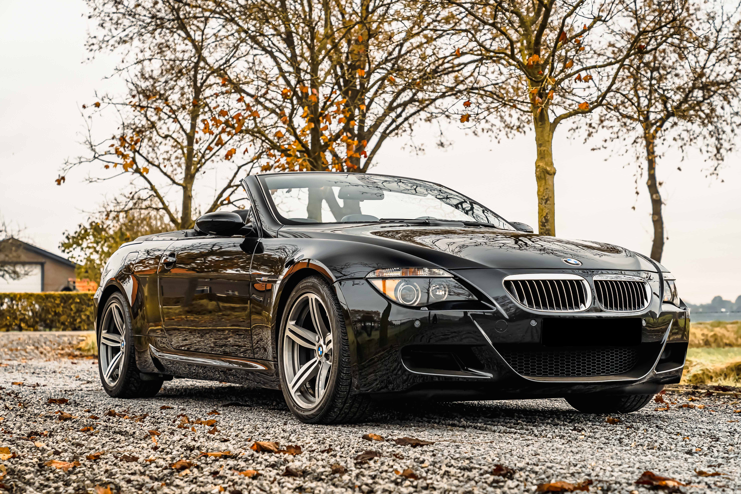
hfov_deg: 30.1
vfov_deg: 20.3
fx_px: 1379
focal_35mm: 67
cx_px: 370
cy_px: 247
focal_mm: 67
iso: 400
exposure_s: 1/160
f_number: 4.5
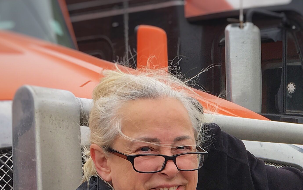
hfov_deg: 21.8
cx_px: 334
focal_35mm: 90
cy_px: 256
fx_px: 743
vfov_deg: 13.9
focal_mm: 4.15
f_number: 2.2
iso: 25
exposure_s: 1/641
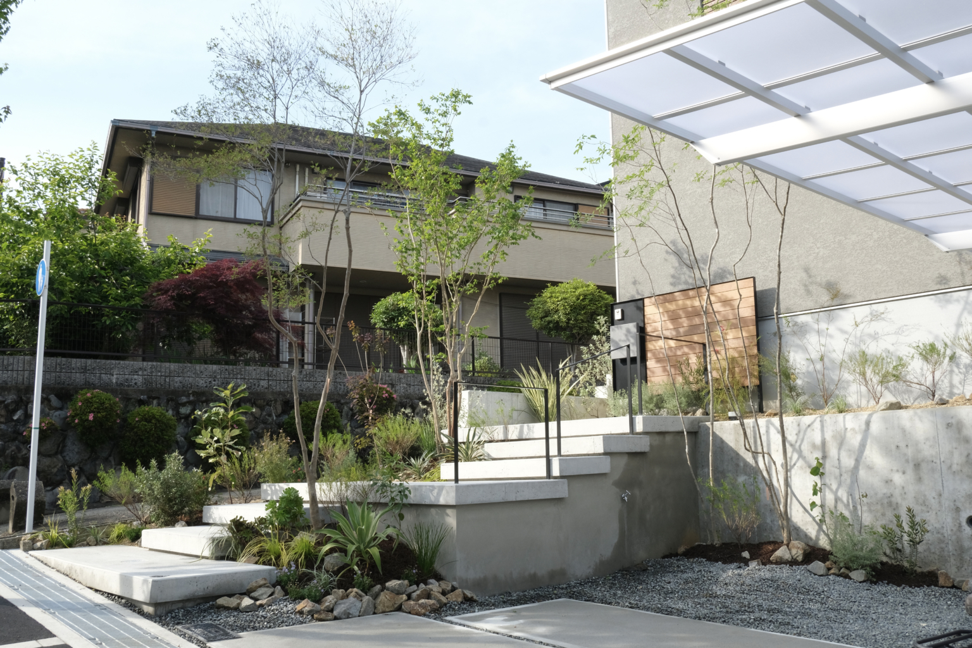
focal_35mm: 33
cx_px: 486
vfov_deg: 40.0
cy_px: 324
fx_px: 891
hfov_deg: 57.2
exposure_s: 1/90
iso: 640
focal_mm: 22.1
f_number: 18
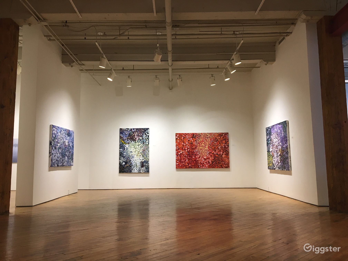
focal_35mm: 29
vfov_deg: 48.2
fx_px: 292
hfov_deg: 61.7
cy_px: 130
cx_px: 174
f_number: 2.2
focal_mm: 4.15
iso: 80
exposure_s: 1/30
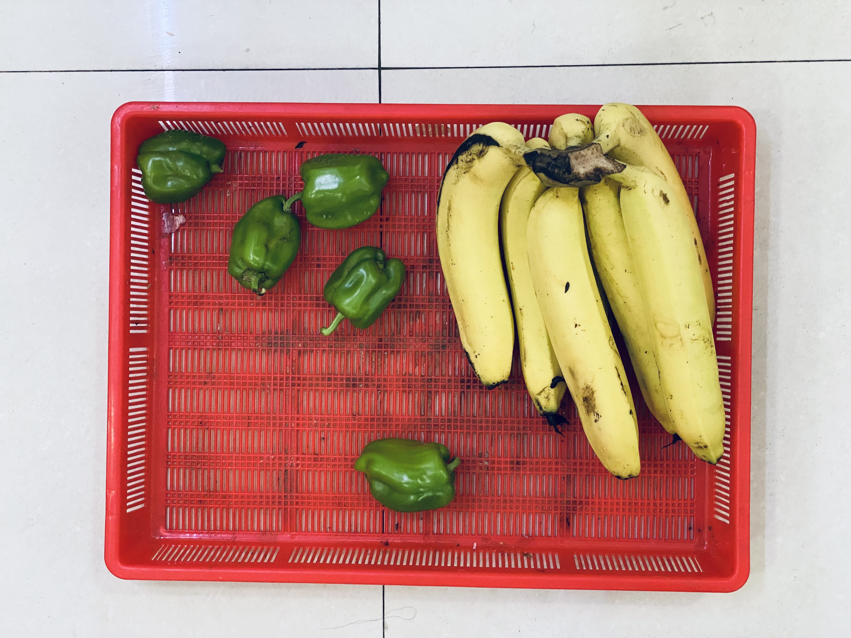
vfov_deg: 28.0
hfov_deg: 36.8
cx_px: 426
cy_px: 319
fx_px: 1278
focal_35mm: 52
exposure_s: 1/50
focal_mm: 6
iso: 200
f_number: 2
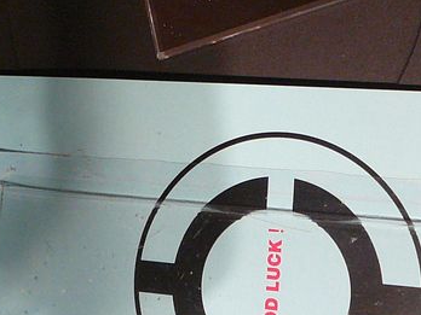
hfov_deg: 19.0
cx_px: 290
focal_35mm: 103
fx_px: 1253
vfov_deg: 14.4
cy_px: 133
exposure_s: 1/30
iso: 200
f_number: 2.8
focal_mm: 5.2
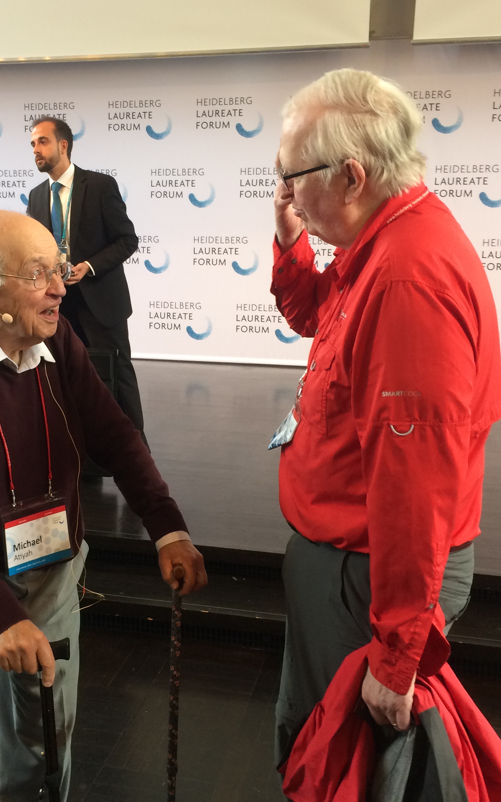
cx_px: 153
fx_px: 939
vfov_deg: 46.2
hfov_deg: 29.6
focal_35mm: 43
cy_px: 407
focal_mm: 4.15
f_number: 2.2
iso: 100
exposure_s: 1/33
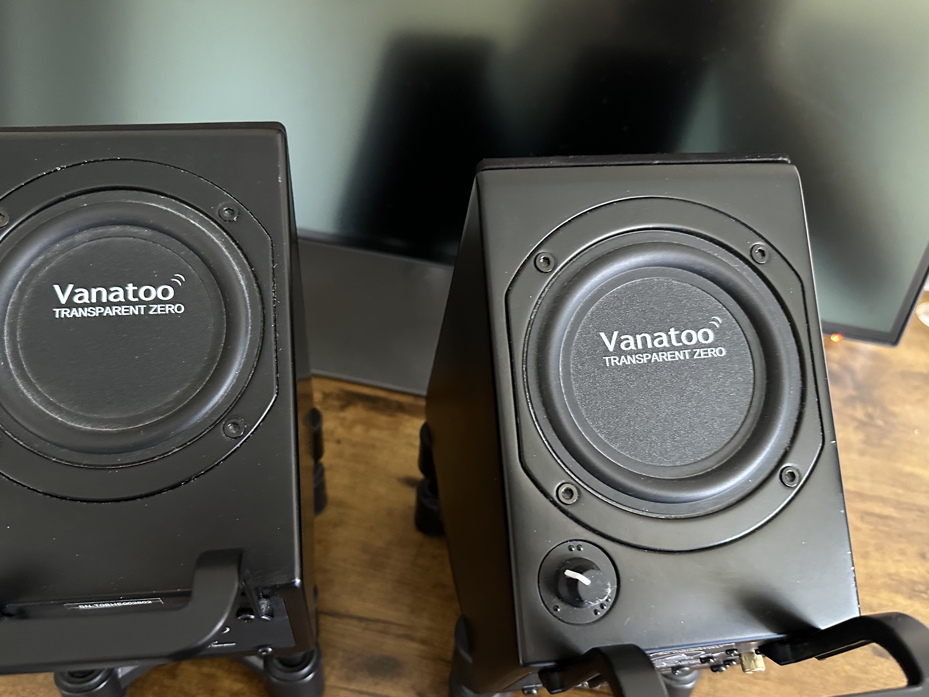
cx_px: 417
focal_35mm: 27
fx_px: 725
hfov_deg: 65.2
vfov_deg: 51.2
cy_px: 388
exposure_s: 1/30
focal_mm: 6.86
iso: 1000
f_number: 1.78
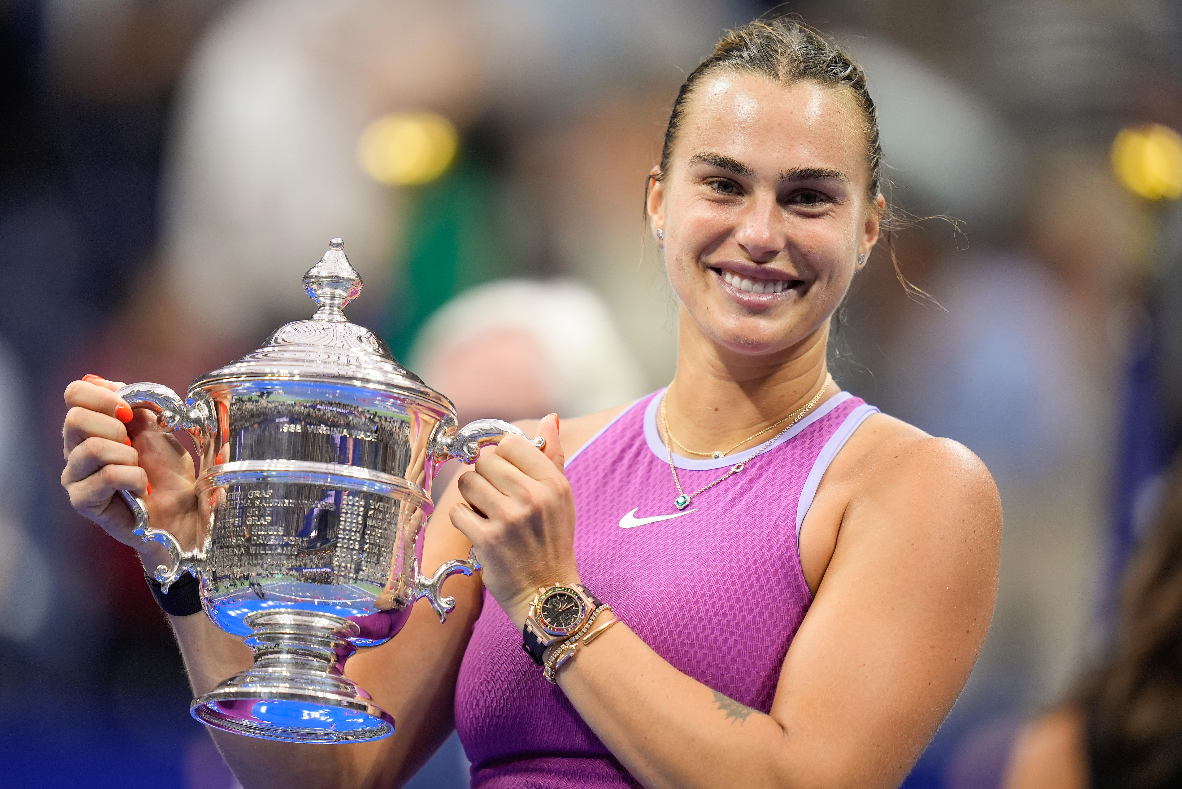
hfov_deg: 5.2
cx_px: 591
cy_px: 394
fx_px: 13134
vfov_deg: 3.4
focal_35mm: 400
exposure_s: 1/1000
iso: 1600
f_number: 2.8
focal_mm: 400
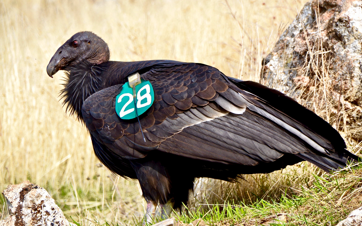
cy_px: 115
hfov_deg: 5.5
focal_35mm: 383
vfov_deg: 3.4
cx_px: 181
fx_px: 3779
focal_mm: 250
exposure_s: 1/320
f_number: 11
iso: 400
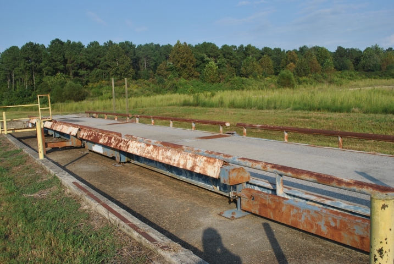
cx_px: 197
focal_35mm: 33
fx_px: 362
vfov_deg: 40.1
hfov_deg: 57.2
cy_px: 132
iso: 100
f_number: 8
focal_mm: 22
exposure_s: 1/250
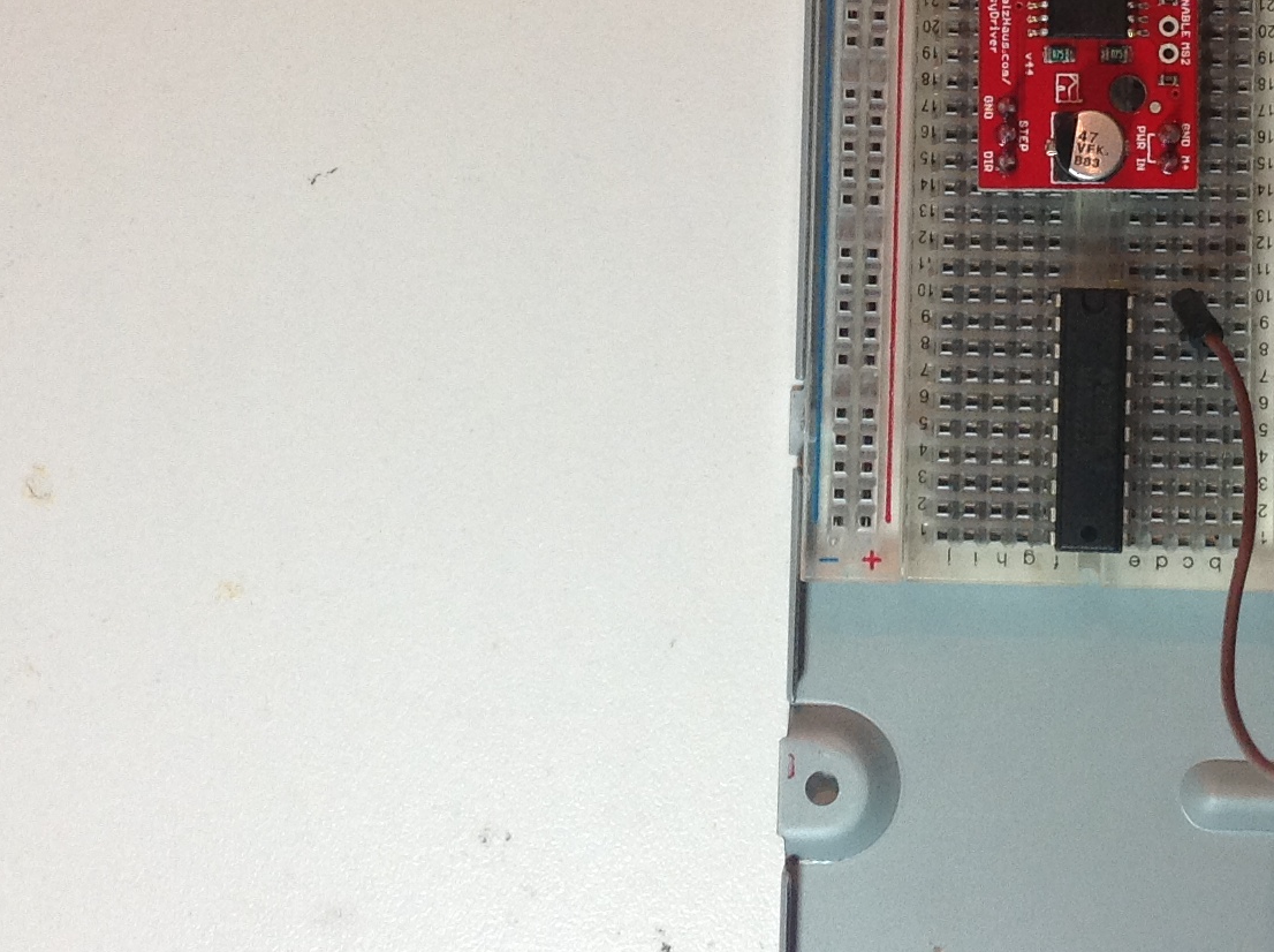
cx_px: 908
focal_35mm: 82
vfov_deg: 17.7
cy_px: 81
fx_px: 3013
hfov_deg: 23.7
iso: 100
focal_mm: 4.28
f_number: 2.4
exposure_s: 1/120
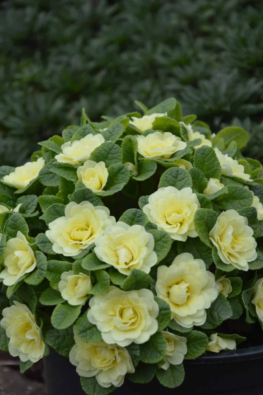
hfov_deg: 12.2
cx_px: 132
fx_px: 1235
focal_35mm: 112
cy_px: 198
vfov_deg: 18.2
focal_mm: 75
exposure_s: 1/160
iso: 100
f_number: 6.3
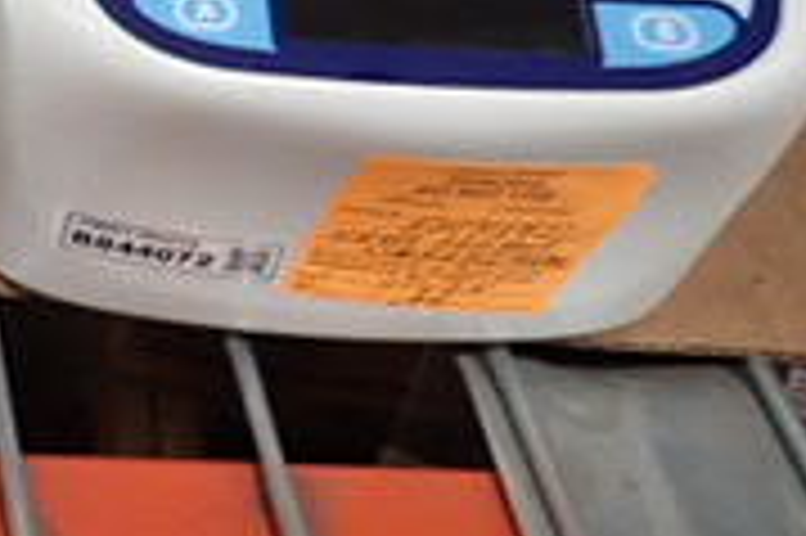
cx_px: -477
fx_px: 2080
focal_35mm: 93
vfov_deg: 14.3
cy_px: -77
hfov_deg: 18.7
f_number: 2
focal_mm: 4.5
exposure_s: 1/30
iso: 320
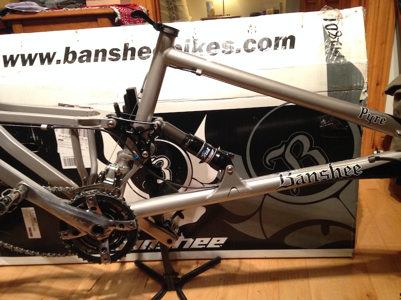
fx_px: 382
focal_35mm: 33
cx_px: 200
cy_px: 150
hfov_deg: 55.4
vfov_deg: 42.9
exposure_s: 1/20
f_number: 2.4
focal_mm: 4.12
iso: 250
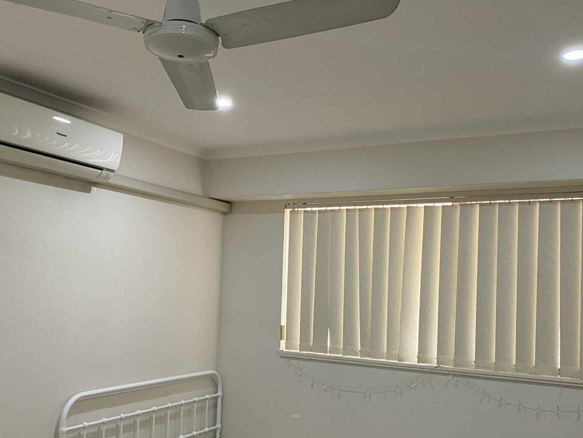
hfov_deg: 50.1
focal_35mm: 37
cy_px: 269
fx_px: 623
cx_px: 269
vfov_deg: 38.5
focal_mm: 4.25
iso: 125
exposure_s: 1/50
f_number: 1.8
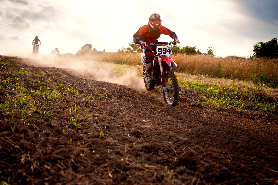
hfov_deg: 39.6
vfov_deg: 27.0
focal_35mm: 50
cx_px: 139
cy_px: 92
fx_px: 386
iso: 200
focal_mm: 50
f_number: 5
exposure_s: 1/800
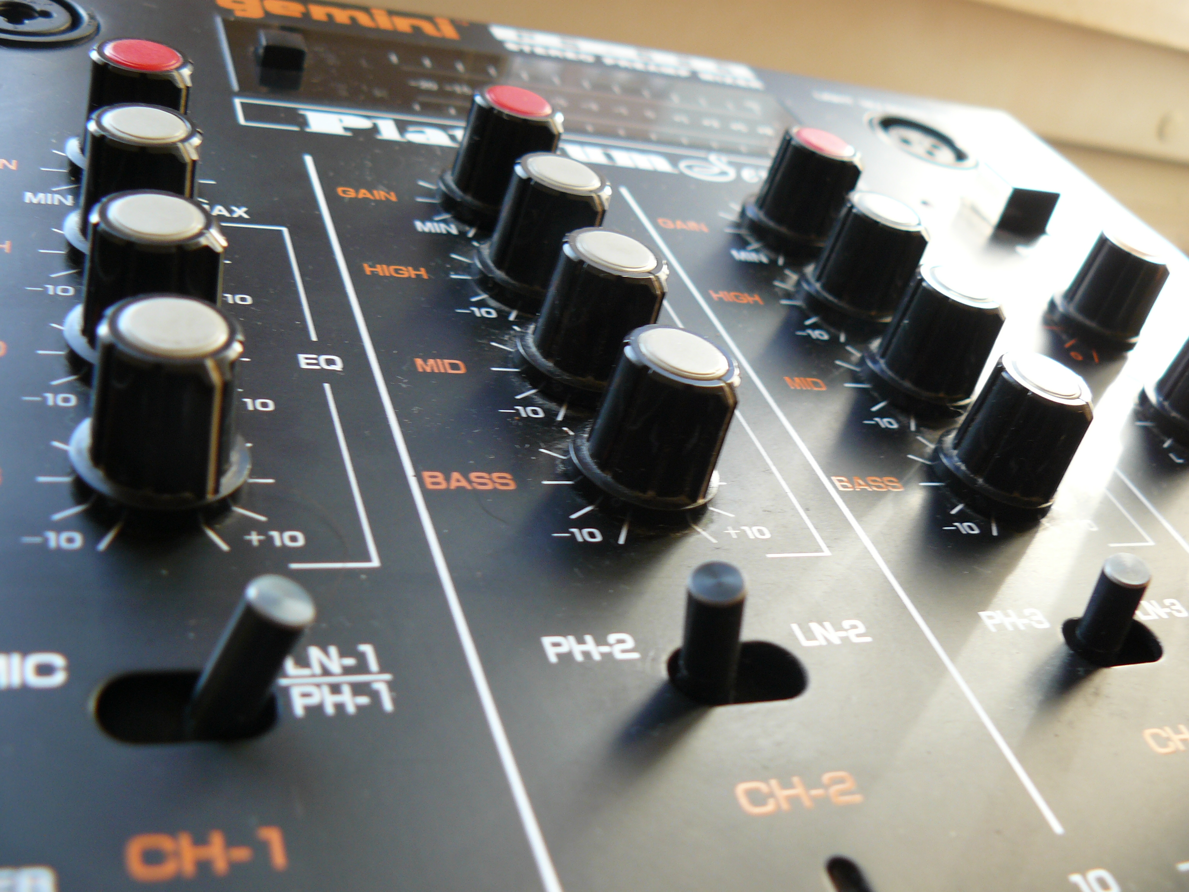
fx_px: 1237
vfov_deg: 39.7
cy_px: 446
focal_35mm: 36
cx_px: 594
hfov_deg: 51.4
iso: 100
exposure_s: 1/40
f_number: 2.8
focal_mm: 6
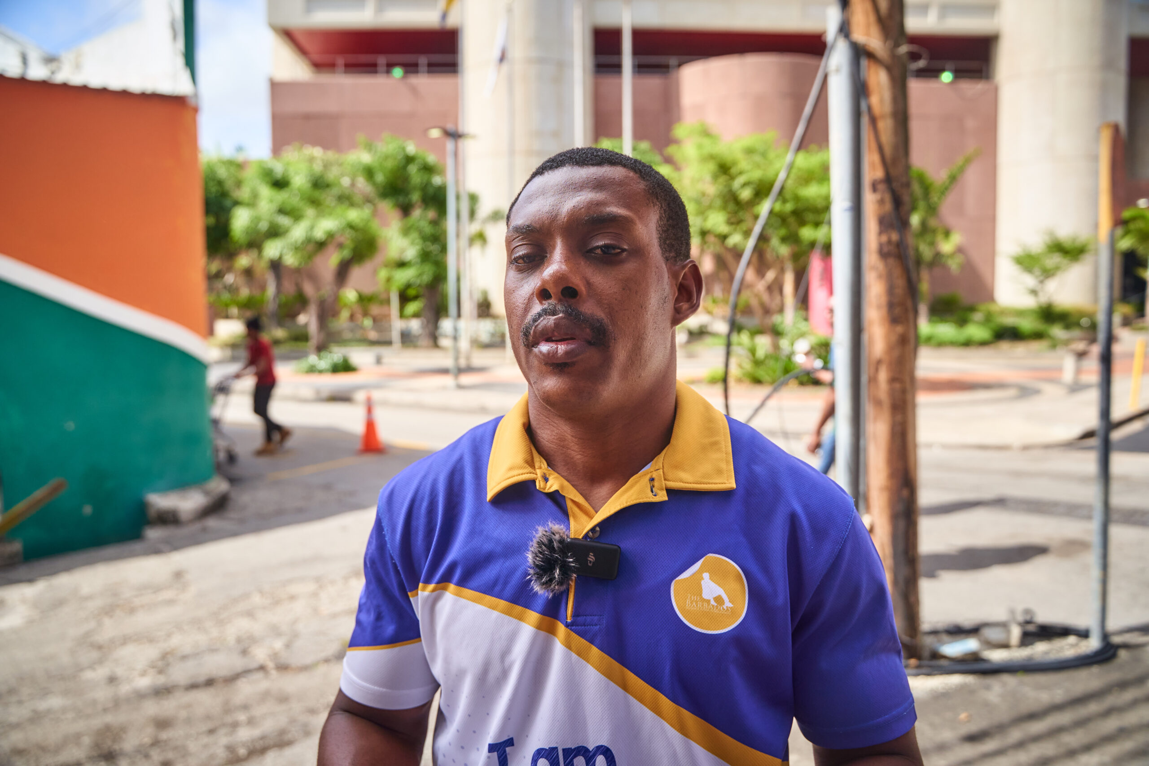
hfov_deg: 61.9
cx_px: 574
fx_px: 957
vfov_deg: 43.6
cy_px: 383
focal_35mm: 30
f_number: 4
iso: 640
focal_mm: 30
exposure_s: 1/1250
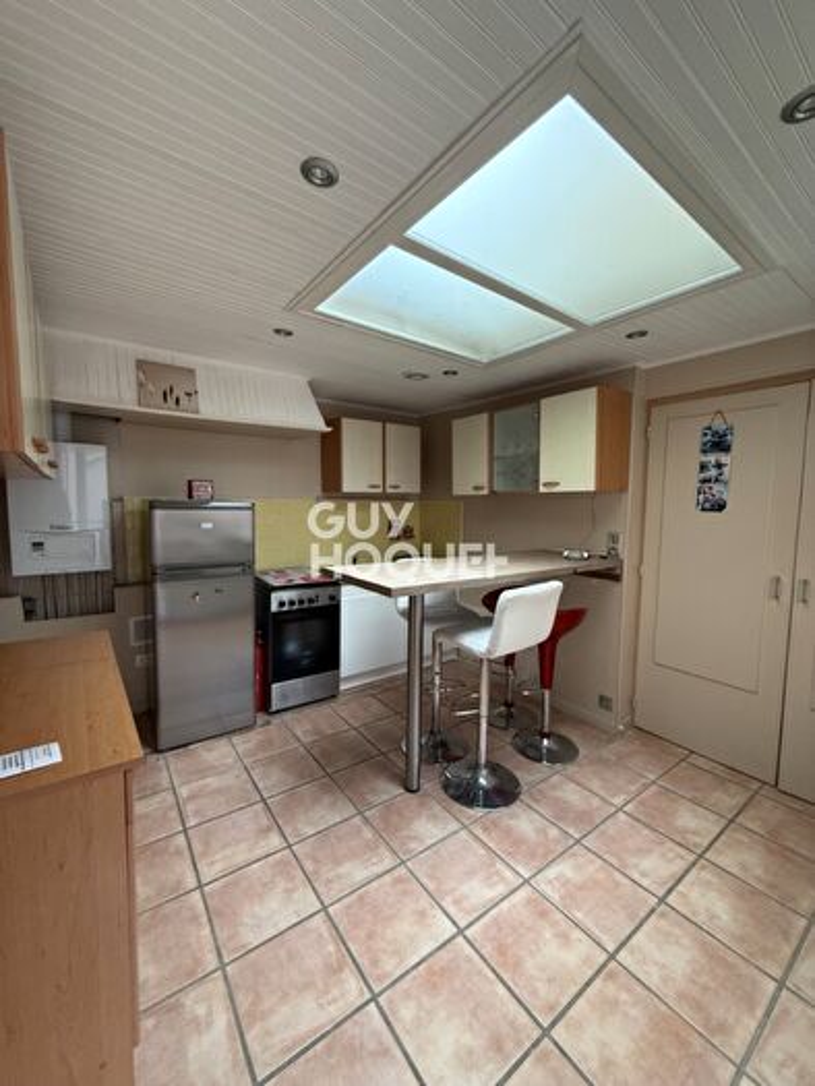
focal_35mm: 14
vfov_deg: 102.1
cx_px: 408
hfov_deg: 85.7
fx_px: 439
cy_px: 543
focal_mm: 2.22
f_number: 2.2
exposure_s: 1/100
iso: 320
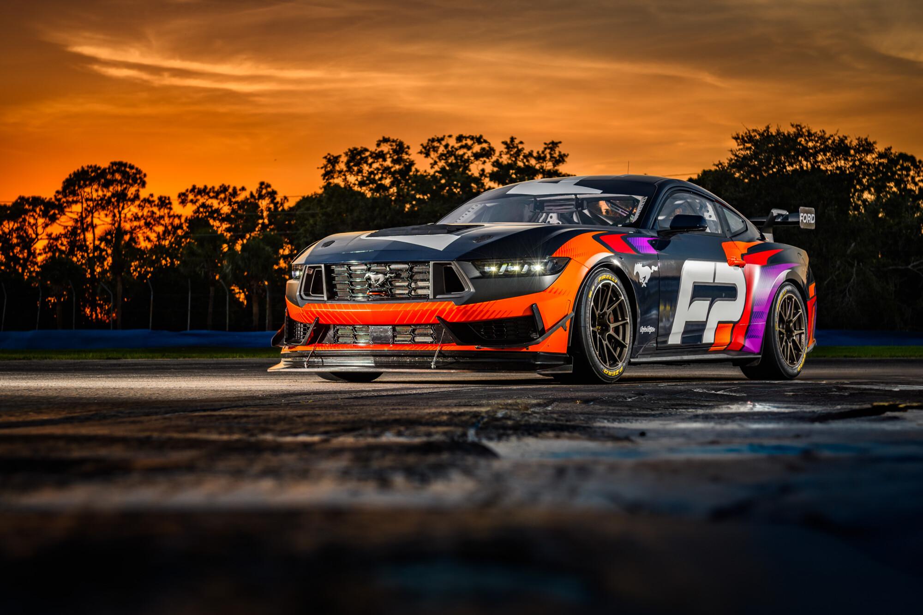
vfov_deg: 18.9
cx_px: 462
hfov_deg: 28.1
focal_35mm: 72
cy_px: 308
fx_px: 1846
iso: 100
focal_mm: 48
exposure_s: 1/125
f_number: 4
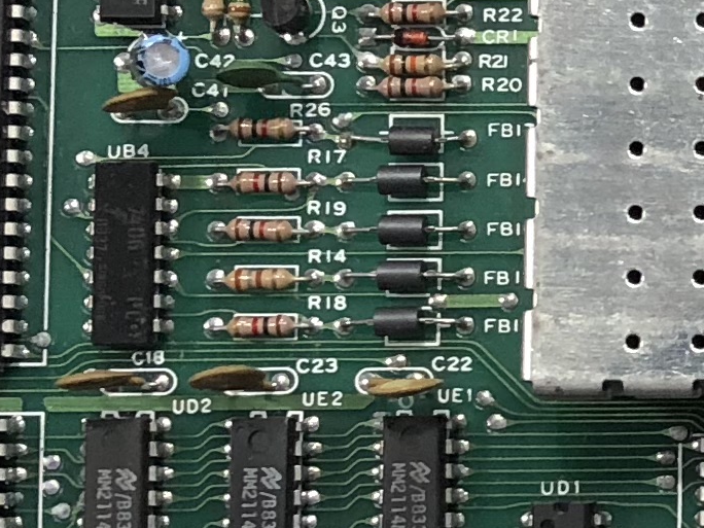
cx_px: 1313
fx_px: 3356
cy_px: 283
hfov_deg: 11.1
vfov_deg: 9.0
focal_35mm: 165
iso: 40
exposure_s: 1/24
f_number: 1.8
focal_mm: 4
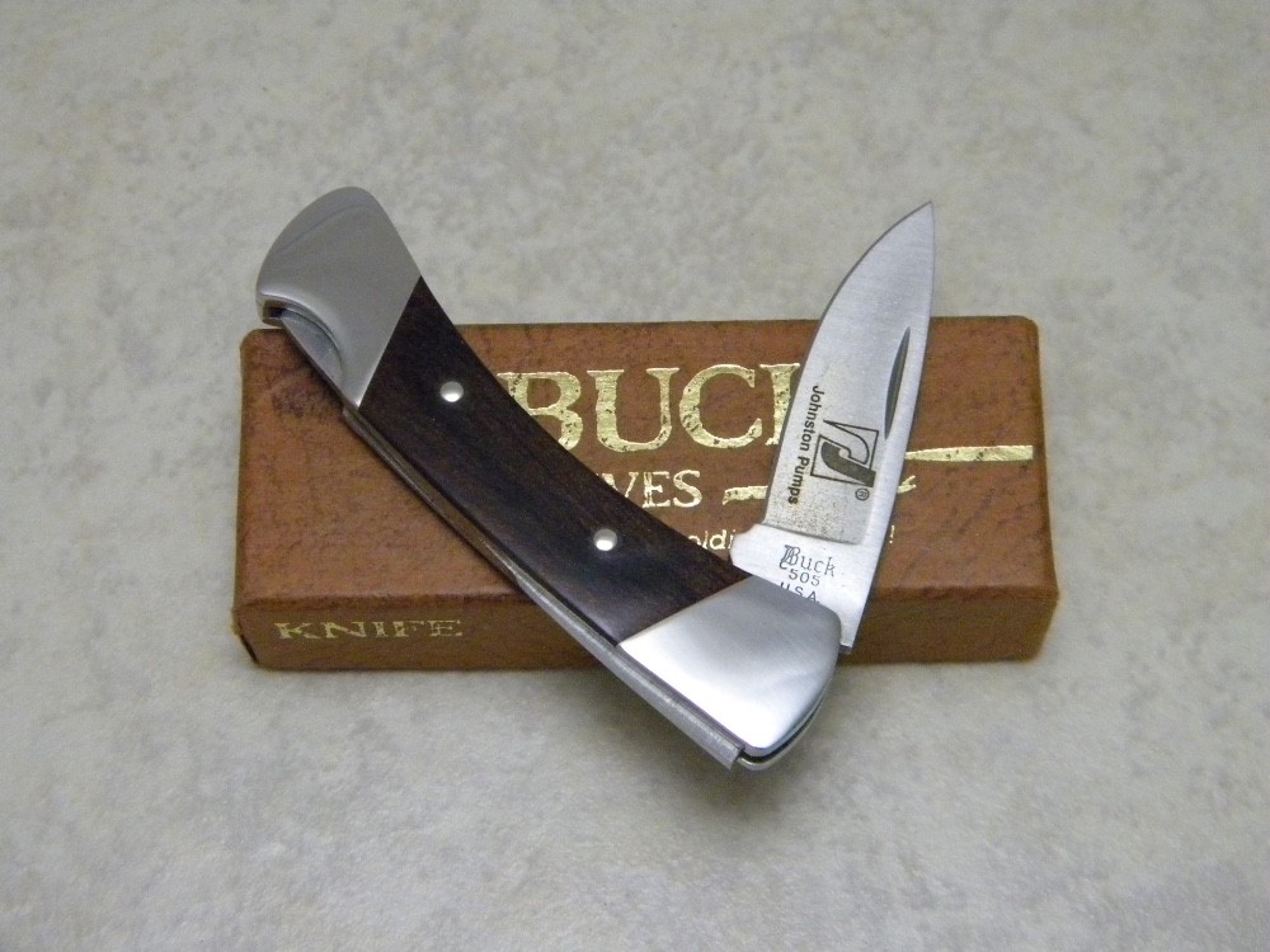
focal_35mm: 67
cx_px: 635
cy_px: 476
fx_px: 2458
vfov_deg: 21.9
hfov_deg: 29.0
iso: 800
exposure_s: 1/73.8
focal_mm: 12.2
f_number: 4.3
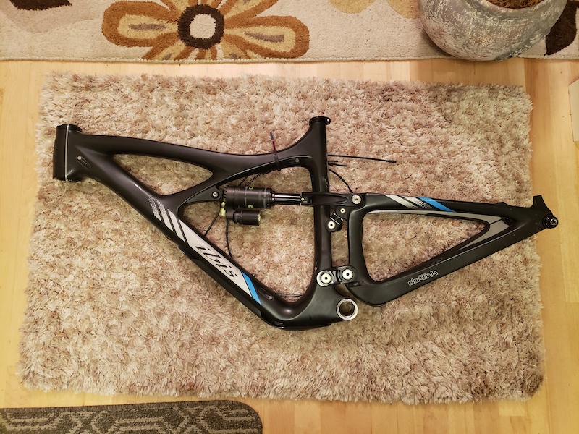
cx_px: 290
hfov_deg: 67.3
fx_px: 435
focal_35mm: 26
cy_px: 217
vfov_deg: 53.1
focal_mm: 4.3
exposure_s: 1/17
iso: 250
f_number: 1.5
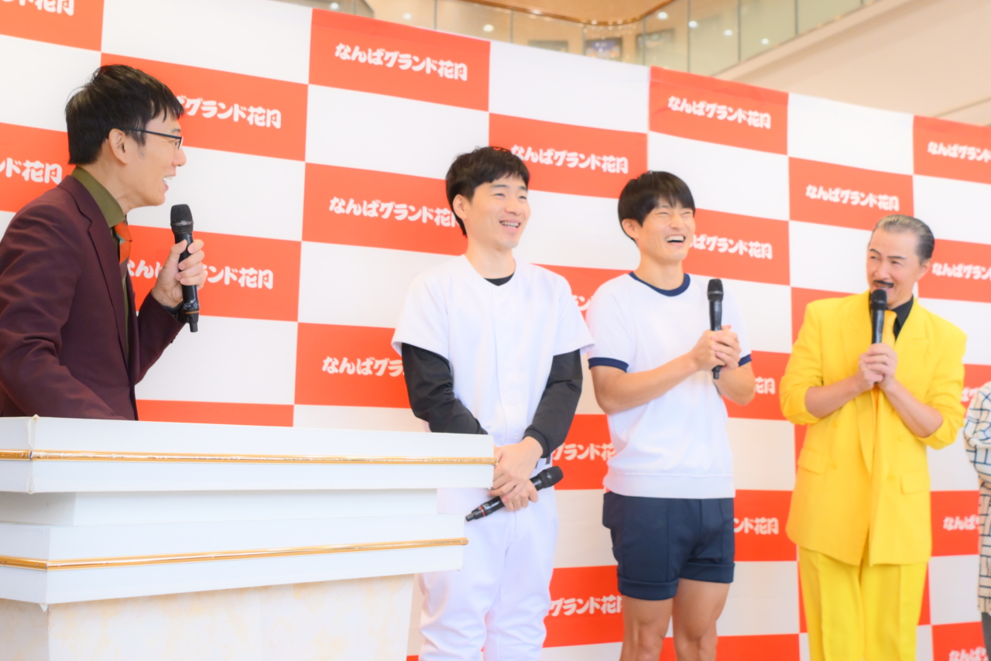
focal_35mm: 45
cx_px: 549
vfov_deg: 29.8
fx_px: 1239
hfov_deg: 43.5
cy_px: 251
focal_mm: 24
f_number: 4
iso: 1000
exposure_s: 1/160
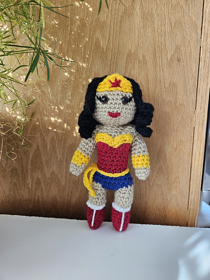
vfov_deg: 74.0
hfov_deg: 58.8
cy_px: 140
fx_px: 186
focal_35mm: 23
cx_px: 105
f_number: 1.8
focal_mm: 5.4
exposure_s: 1/120
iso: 160
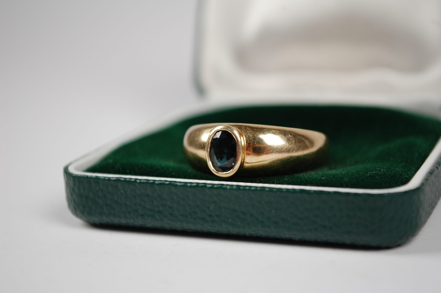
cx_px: 220
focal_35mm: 82
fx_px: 1010
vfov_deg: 16.5
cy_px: 146
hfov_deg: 24.6
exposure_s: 1/125
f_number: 5.6
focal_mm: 55
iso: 200
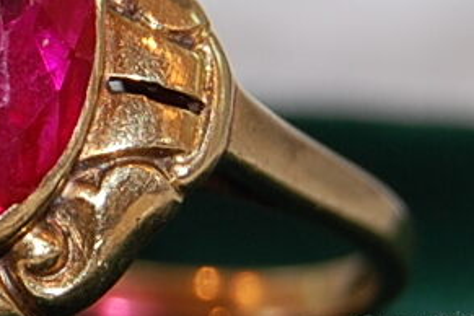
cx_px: -42
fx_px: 5603
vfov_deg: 3.2
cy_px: 44
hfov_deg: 4.8
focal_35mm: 426
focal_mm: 55
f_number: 5.6
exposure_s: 1/60
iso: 280
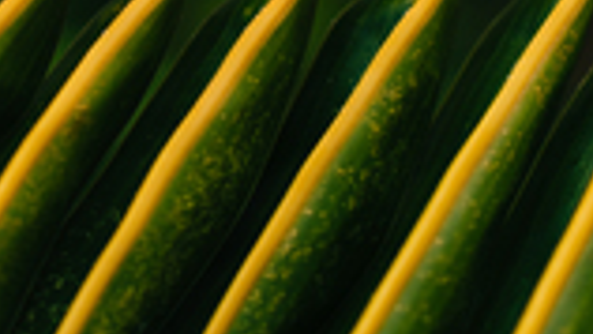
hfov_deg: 14.8
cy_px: -236
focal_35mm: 137
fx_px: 2155
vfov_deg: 8.6
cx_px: -236
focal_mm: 35
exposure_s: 1/60
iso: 100
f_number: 2.8
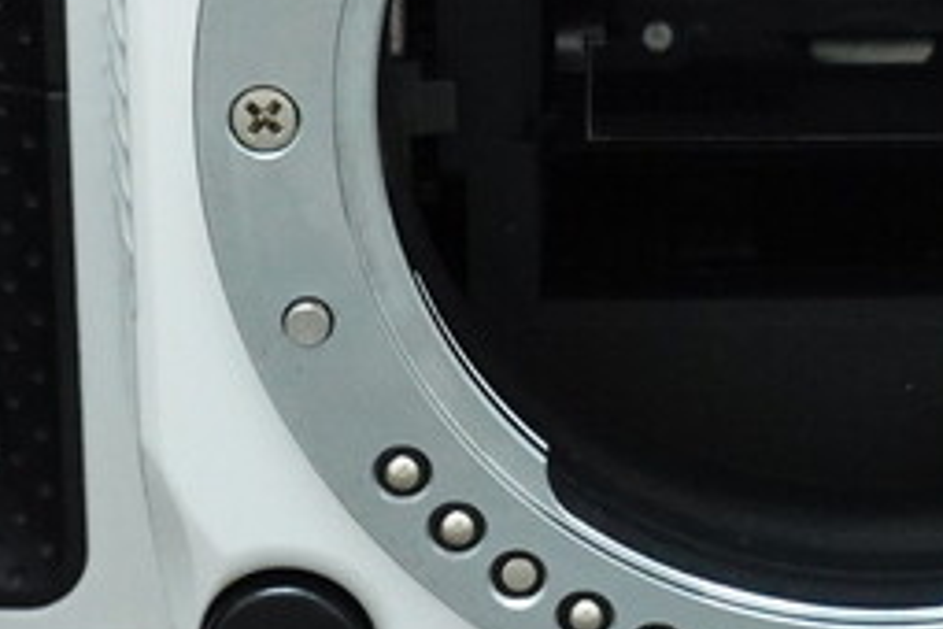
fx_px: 5919
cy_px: -207
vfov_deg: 6.0
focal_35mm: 226
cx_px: 610
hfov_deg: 9.1
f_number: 5.6
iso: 1250
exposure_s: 1/50
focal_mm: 17.88
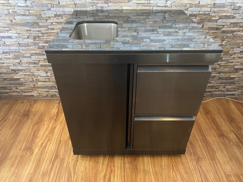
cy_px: 91
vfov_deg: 53.1
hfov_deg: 67.3
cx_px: 122
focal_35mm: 26
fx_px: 183
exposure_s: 1/33
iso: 500
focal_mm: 4.25
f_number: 1.8
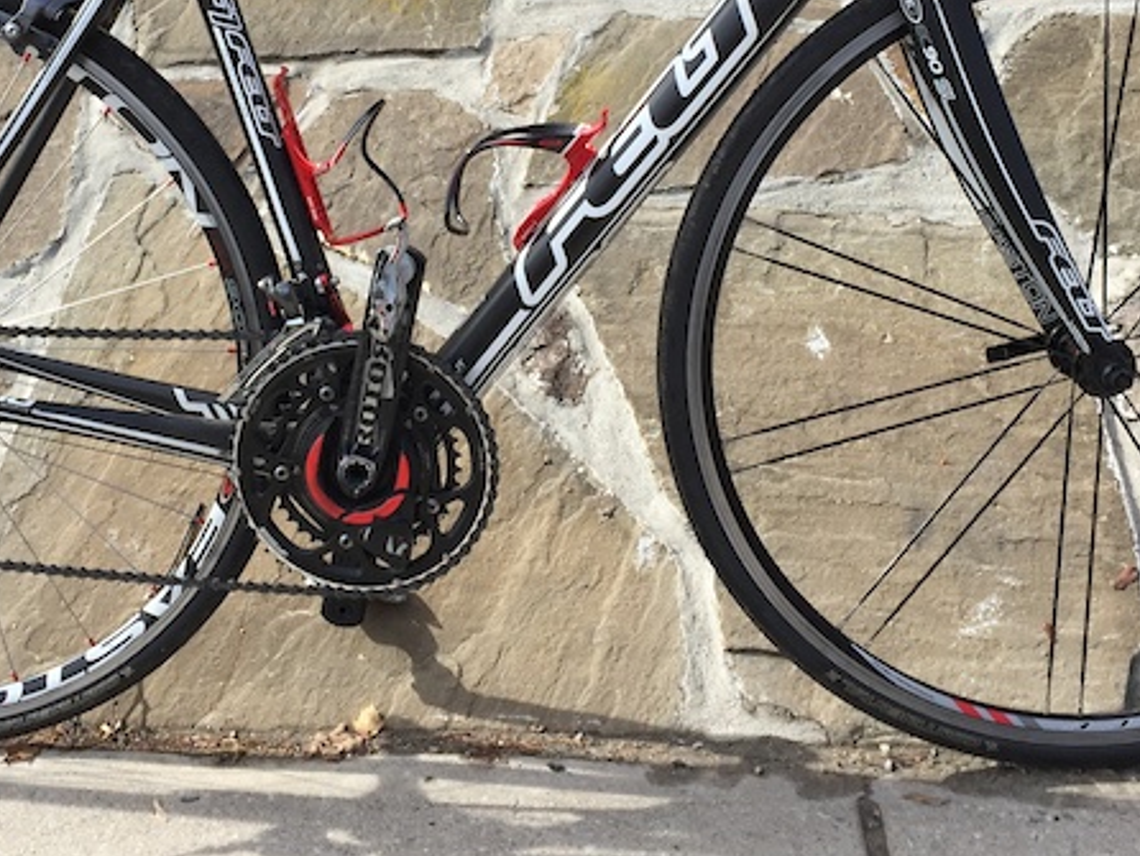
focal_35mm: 52
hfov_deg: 36.8
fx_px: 1713
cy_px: 212
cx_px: 506
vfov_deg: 27.7
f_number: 2.2
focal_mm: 4.15
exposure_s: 1/775
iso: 32
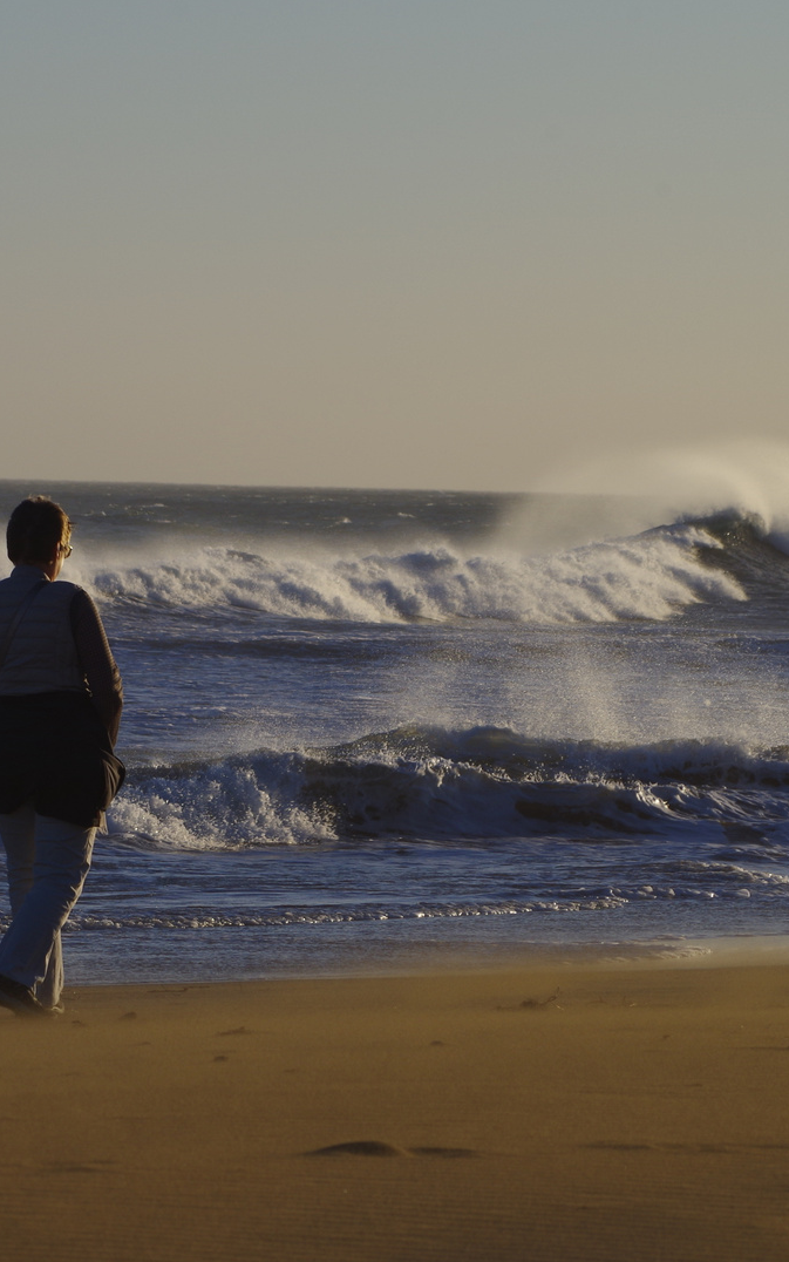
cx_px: 118
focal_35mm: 242
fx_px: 8321
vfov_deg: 8.7
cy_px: 630
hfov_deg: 5.4
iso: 100
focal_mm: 105
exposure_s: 1/250
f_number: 11
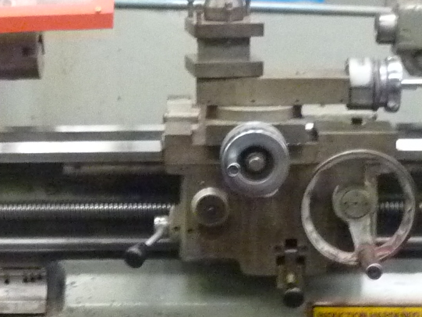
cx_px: 91
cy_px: 401
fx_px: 1524
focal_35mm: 125
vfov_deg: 11.6
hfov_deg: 15.7
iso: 800
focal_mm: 5.5
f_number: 2.8
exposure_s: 1/15
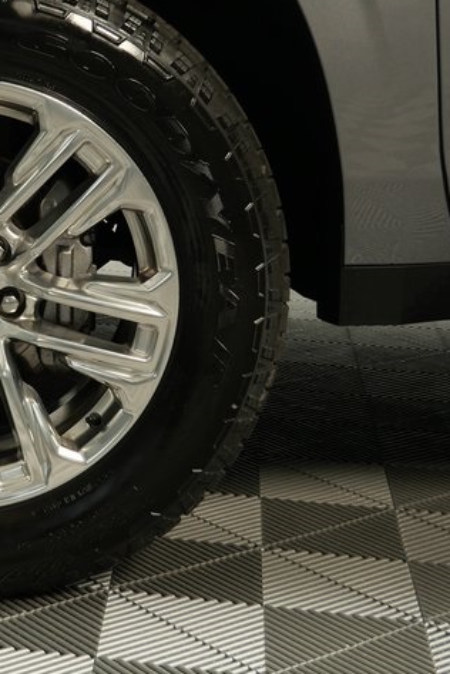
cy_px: 244
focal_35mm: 81
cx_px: -71
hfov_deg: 16.3
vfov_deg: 25.0
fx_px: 1516
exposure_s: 1/200
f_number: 4
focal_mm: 18
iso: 250
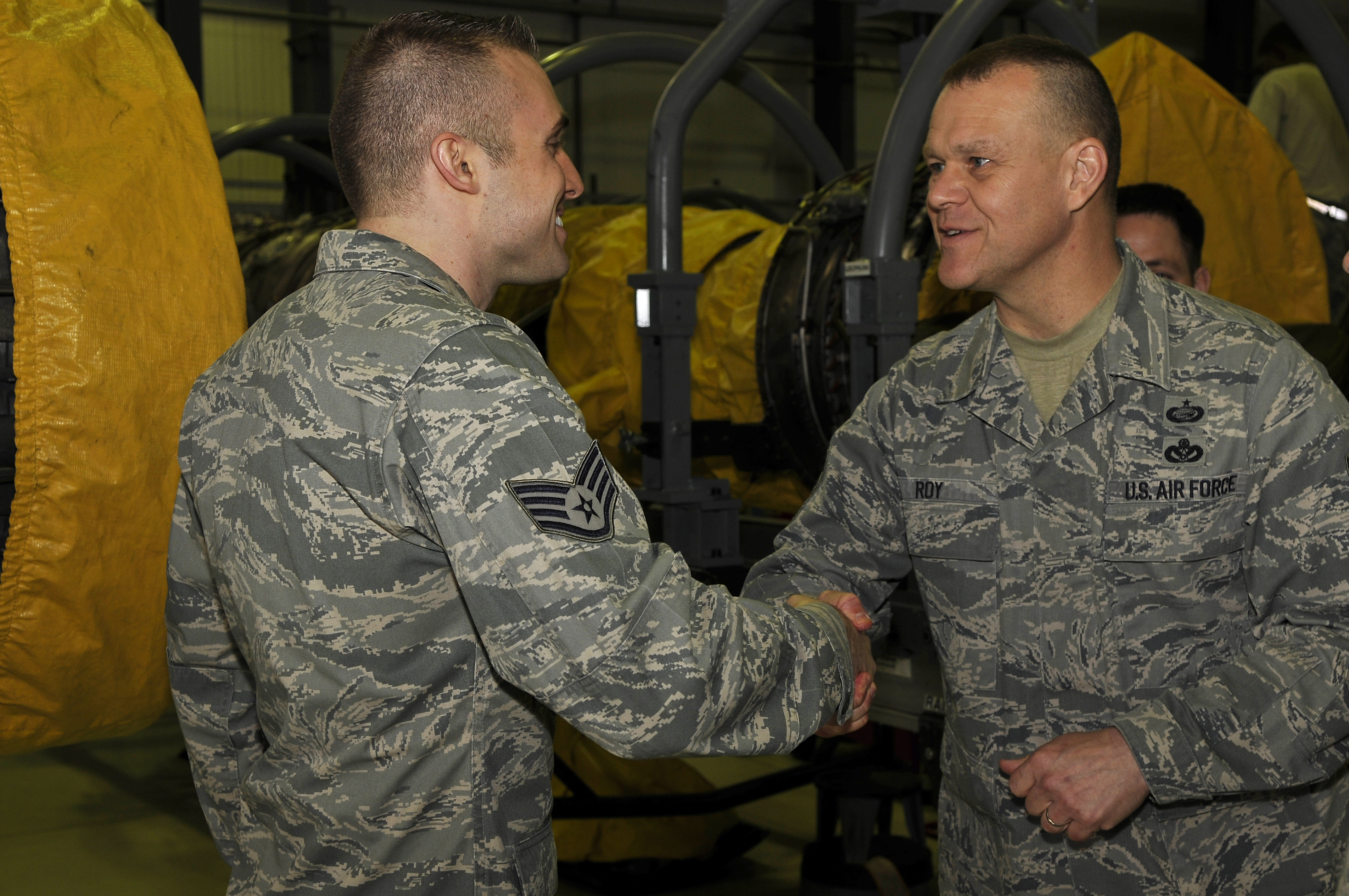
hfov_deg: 42.4
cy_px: 448
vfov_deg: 28.9
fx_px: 1740
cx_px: 674
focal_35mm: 46
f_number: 5
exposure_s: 1/100
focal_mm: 31
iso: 200
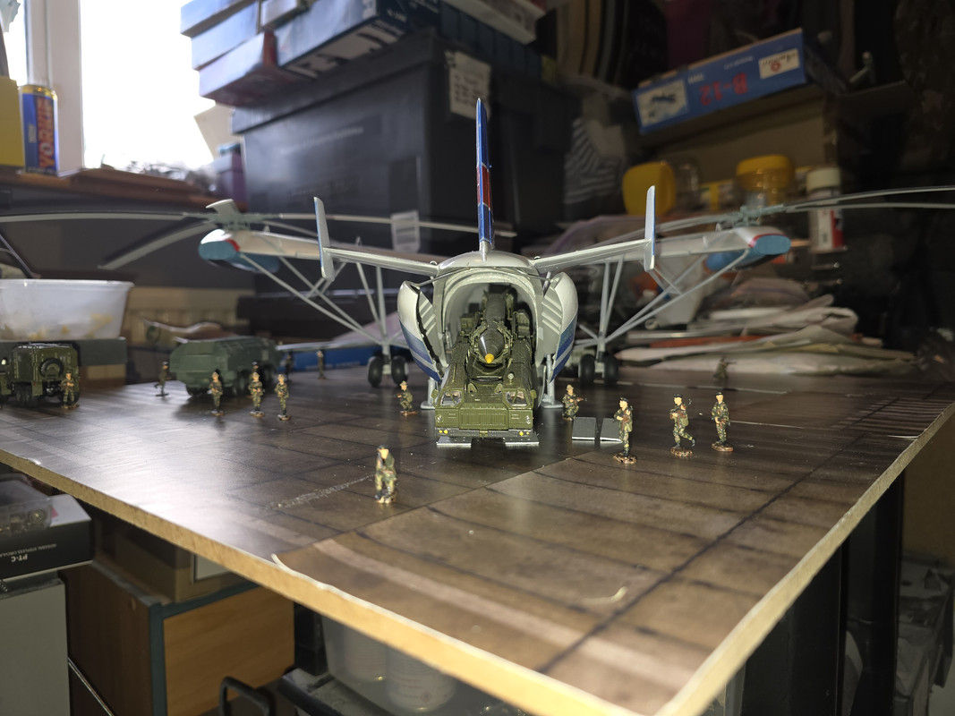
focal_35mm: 23
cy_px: 358
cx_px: 478
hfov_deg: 73.9
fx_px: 634
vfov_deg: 58.9
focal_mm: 6.3
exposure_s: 1/50
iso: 40
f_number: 1.7
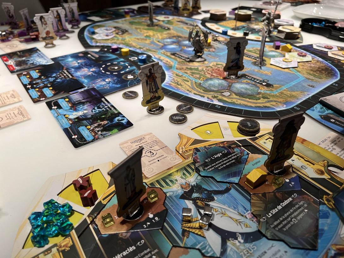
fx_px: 258
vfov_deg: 53.1
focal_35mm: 26
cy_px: 129
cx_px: 172
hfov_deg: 67.3
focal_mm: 5.7
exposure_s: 1/100
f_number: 1.5
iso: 50
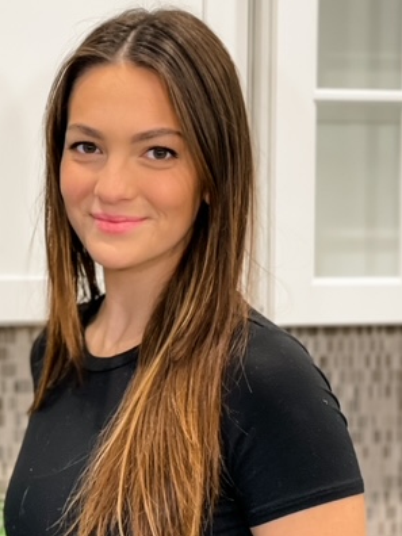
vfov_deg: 23.3
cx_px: 148
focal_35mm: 84
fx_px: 1301
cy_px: 314
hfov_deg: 17.5
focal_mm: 6
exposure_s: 1/40
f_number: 2
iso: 160
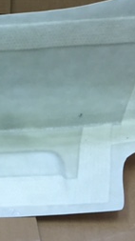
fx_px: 510
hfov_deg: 14.3
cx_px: -53
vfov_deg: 26.1
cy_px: 50
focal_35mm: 80
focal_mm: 4.15
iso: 160
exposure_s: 1/33
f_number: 2.2
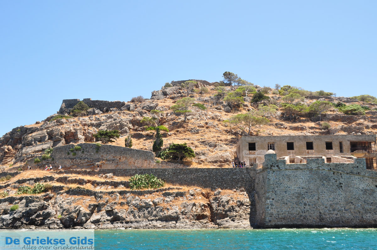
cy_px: 125
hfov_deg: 46.4
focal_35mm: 42
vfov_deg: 31.8
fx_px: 439
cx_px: 188
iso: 200
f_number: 10
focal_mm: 28
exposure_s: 1/250
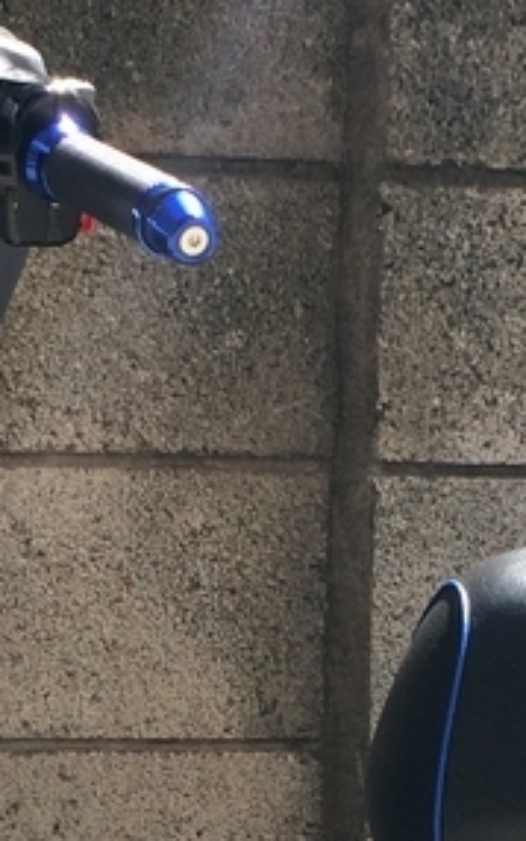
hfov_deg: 10.2
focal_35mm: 129
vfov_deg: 15.9
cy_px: 817
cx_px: 382
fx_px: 2956
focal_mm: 4.15
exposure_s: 1/456
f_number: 2.2
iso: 32
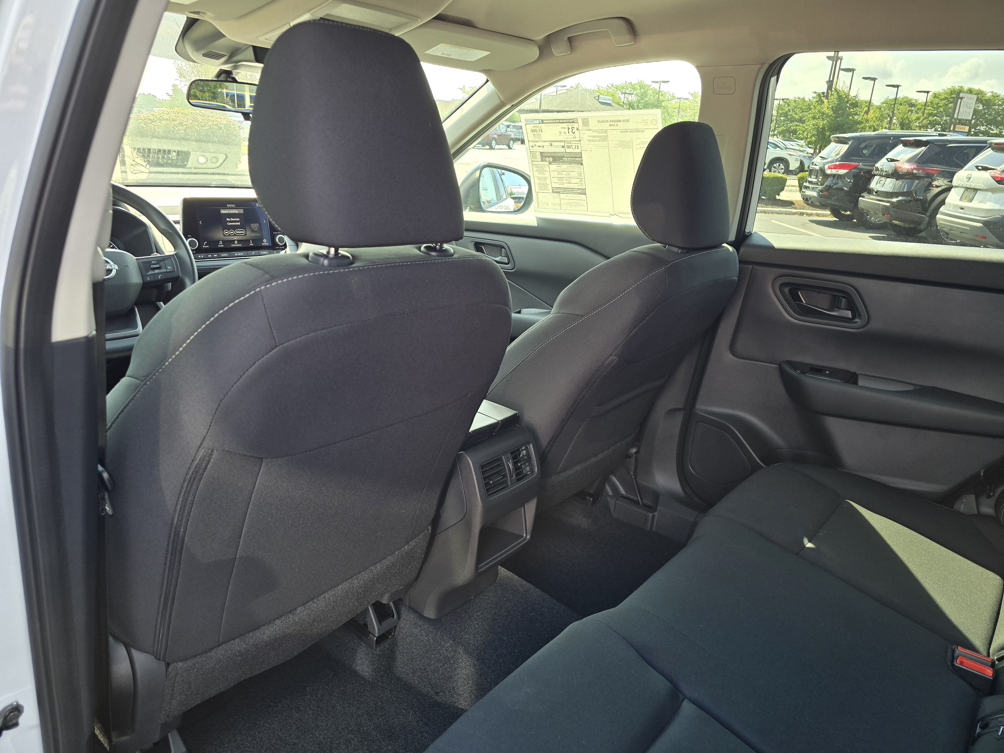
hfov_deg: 73.9
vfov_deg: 58.9
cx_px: 502
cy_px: 376
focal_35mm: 23
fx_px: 667
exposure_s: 1/180
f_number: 1.7
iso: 50
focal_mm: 6.3
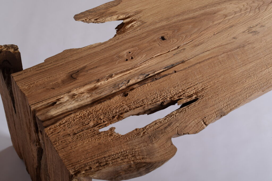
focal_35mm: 60
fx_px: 453
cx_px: 136
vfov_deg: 22.6
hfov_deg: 33.4
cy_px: 90
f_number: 8
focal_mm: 40
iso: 100
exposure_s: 1/125
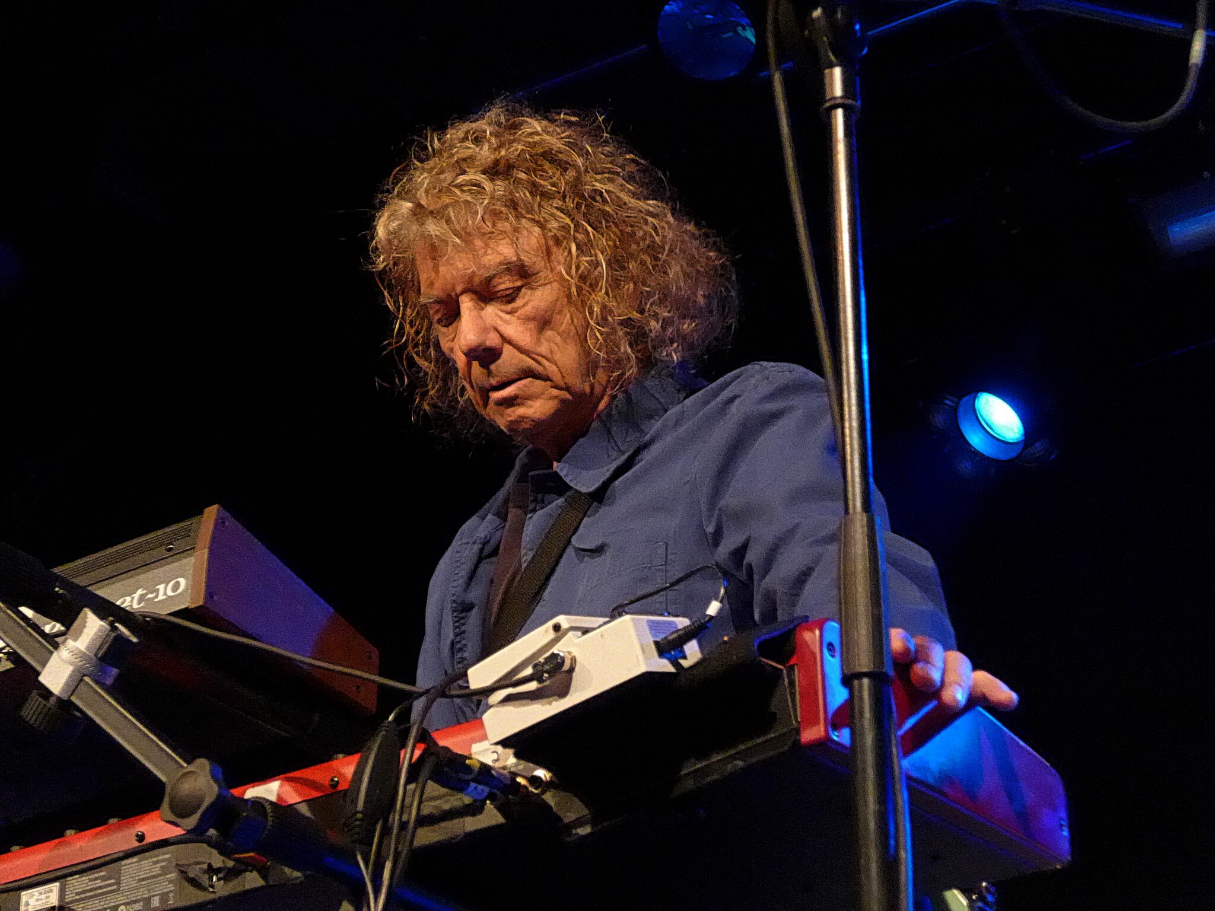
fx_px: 3159
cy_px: 456
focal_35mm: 90
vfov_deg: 16.4
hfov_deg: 21.8
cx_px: 608
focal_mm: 19.2
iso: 1600
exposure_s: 1/20
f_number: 4.7
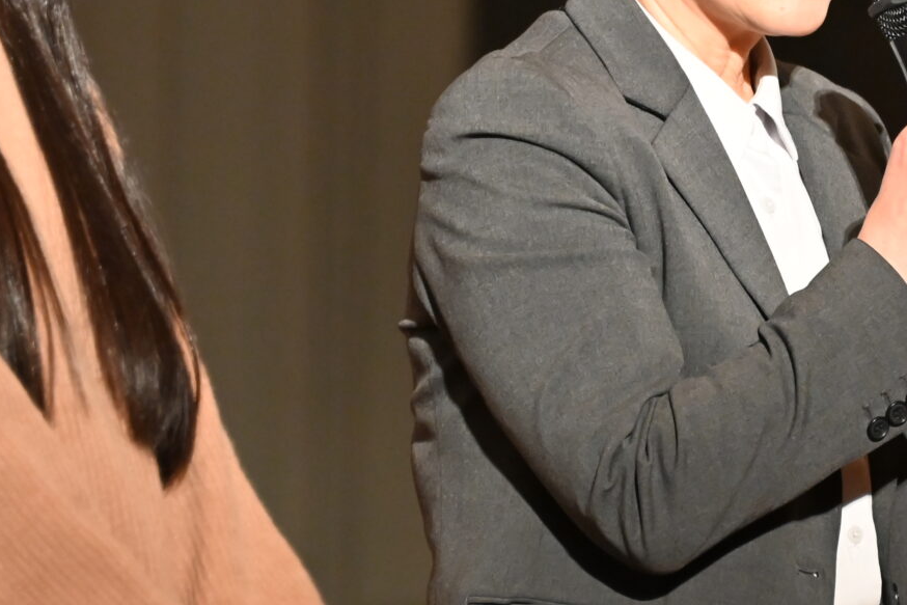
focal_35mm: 879
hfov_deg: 2.3
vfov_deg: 1.6
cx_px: 724
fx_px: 22148
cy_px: 205
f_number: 5.6
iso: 3200
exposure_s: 1/160
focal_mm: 300
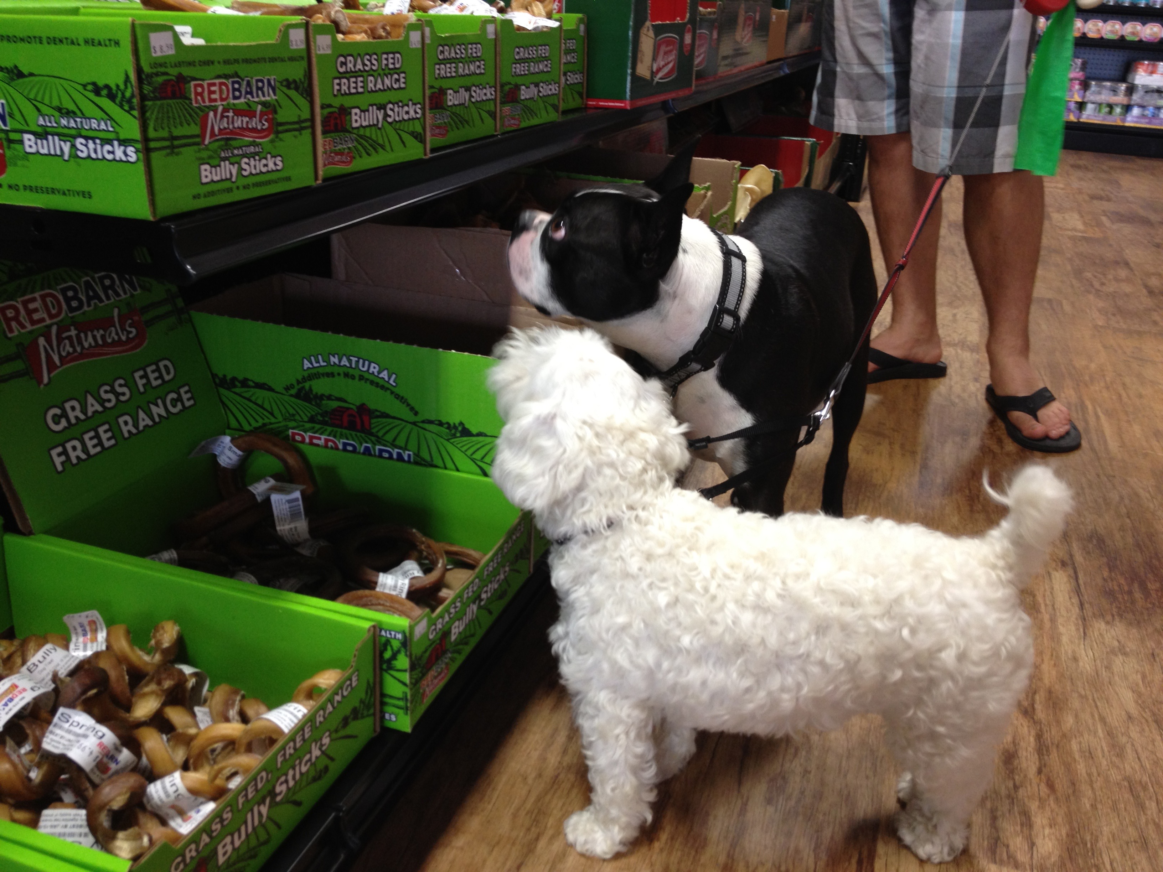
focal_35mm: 35
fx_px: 1176
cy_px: 436
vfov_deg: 40.7
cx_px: 582
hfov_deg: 52.6
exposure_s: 1/20
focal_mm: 4.28
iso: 100
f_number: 2.4
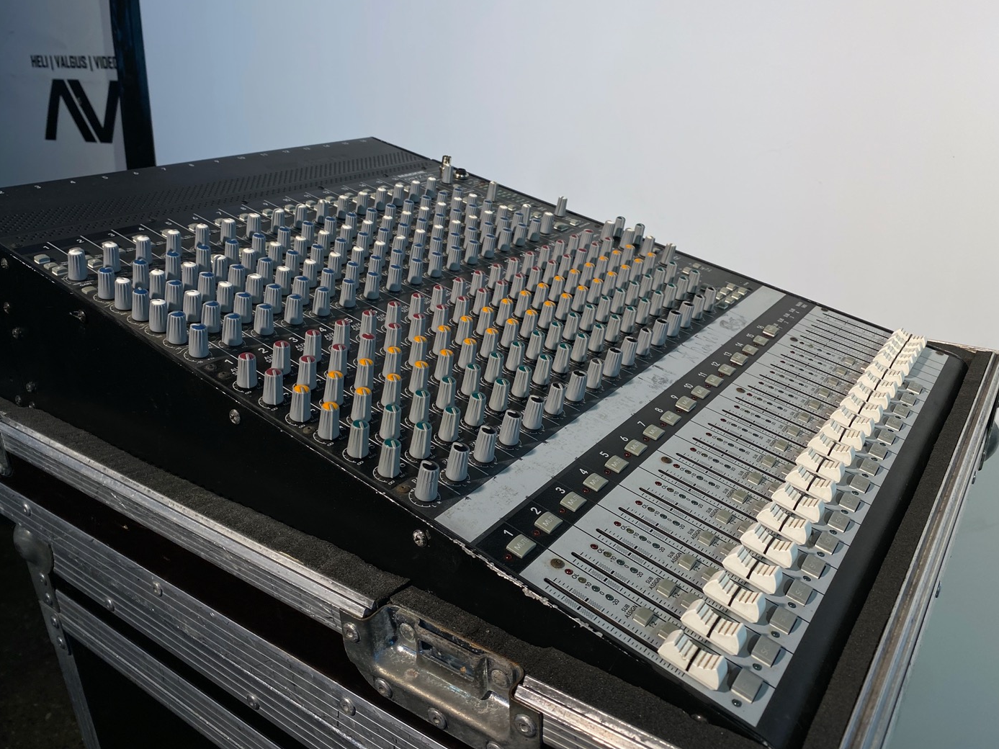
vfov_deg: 51.3
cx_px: 483
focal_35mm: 27
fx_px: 779
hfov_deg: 65.3
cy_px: 383
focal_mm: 4.25
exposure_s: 1/114
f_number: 1.8
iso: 32
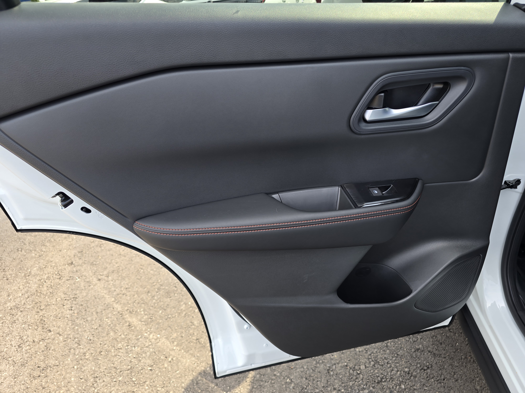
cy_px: 196
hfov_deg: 73.9
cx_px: 262
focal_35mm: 23
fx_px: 349
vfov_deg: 58.9
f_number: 1.7
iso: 20
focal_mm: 6.3
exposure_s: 1/180
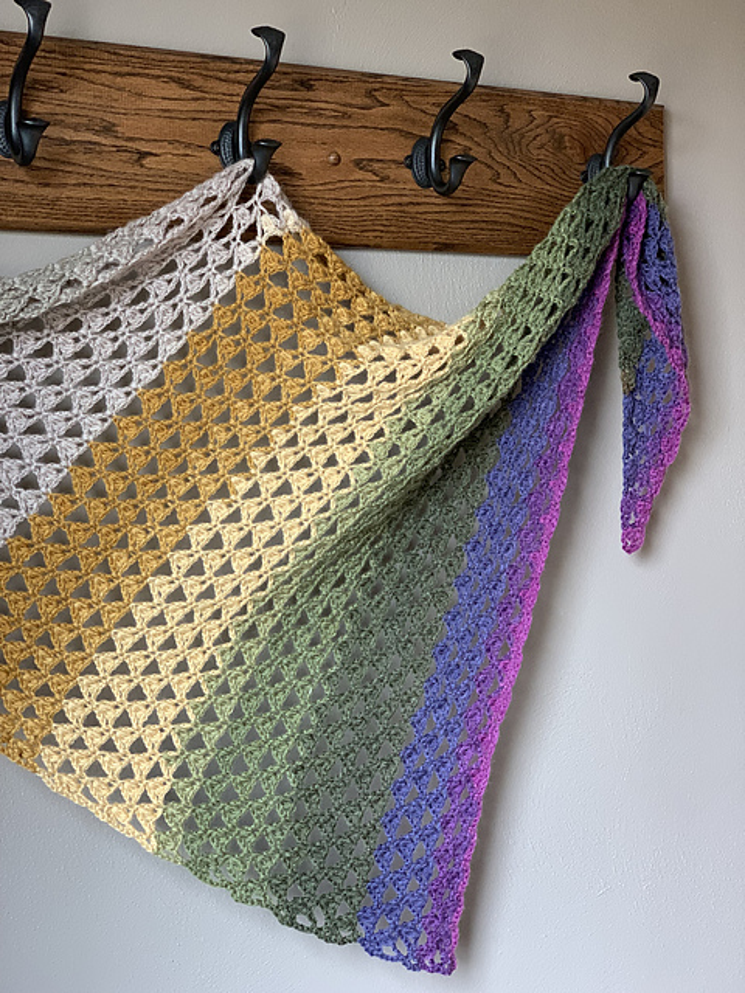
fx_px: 1492
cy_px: 496
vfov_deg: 36.8
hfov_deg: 28.0
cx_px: 372
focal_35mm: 52
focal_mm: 6
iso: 160
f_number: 2.4
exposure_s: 1/60
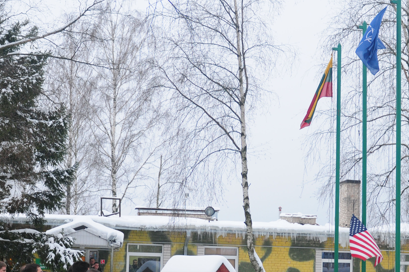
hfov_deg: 31.8
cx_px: 245
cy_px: 236
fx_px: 715
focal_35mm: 63
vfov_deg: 21.1
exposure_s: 1/160
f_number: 2.8
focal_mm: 24
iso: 500
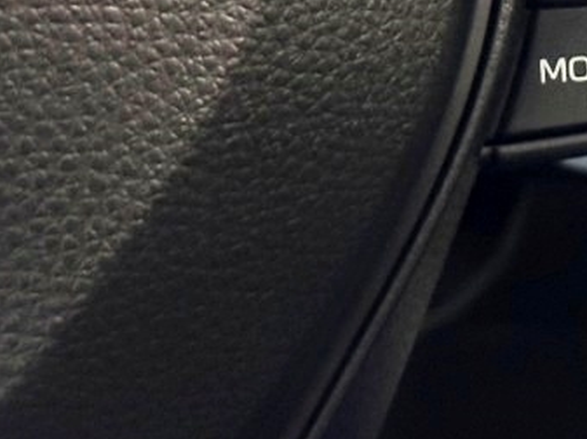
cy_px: -213
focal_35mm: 146
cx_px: 763
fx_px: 2473
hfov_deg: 13.1
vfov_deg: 9.8
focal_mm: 6.86
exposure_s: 1/24
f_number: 1.78
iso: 640
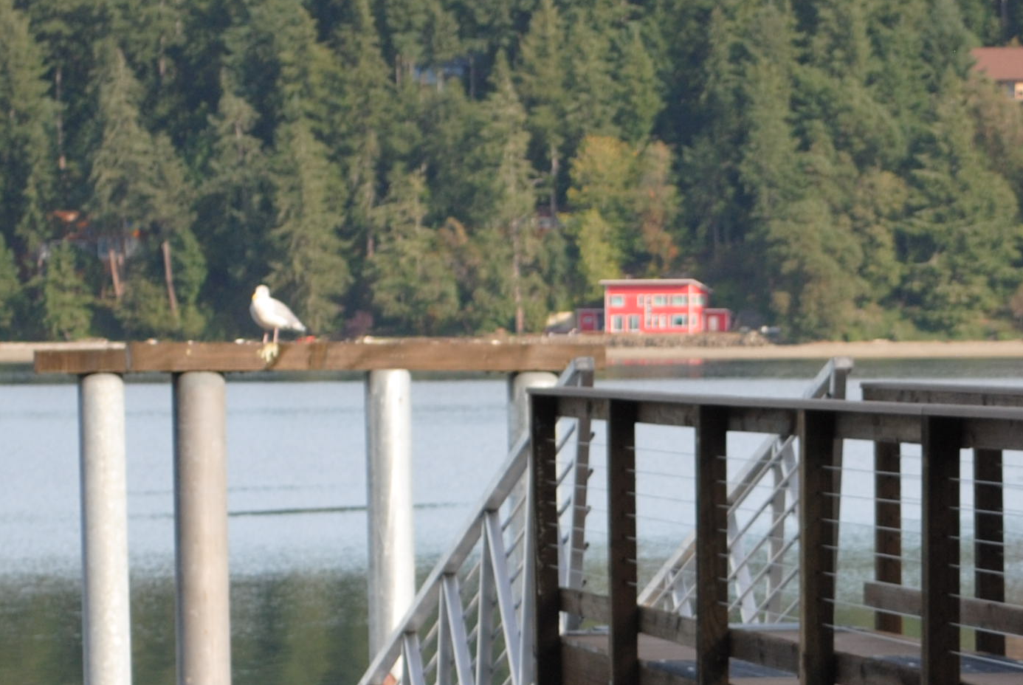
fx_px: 6555
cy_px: 883
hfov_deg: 8.9
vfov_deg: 5.9
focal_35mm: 230
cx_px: 755
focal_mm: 55
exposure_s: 1/400
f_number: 5.6
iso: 200
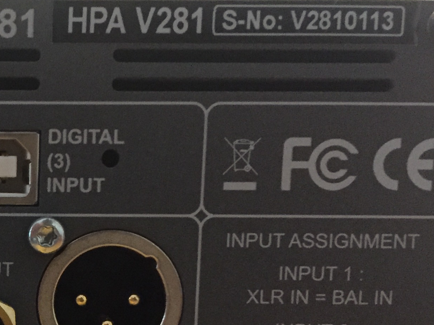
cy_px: 326
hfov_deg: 23.2
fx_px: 965
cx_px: -87
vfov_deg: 18.6
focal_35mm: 77
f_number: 2.2
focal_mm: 4.15
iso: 400
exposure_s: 1/17
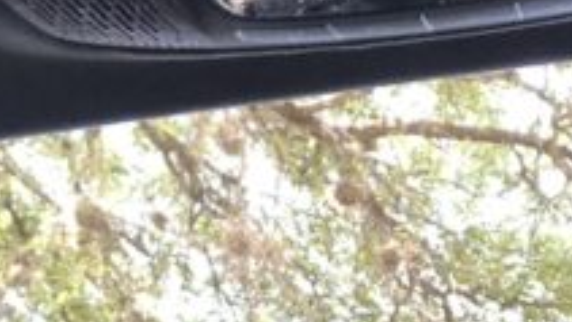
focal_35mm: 99
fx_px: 1502
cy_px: 418
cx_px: 534
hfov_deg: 21.0
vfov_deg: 11.9
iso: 64
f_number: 2.2
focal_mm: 2.87
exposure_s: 1/120
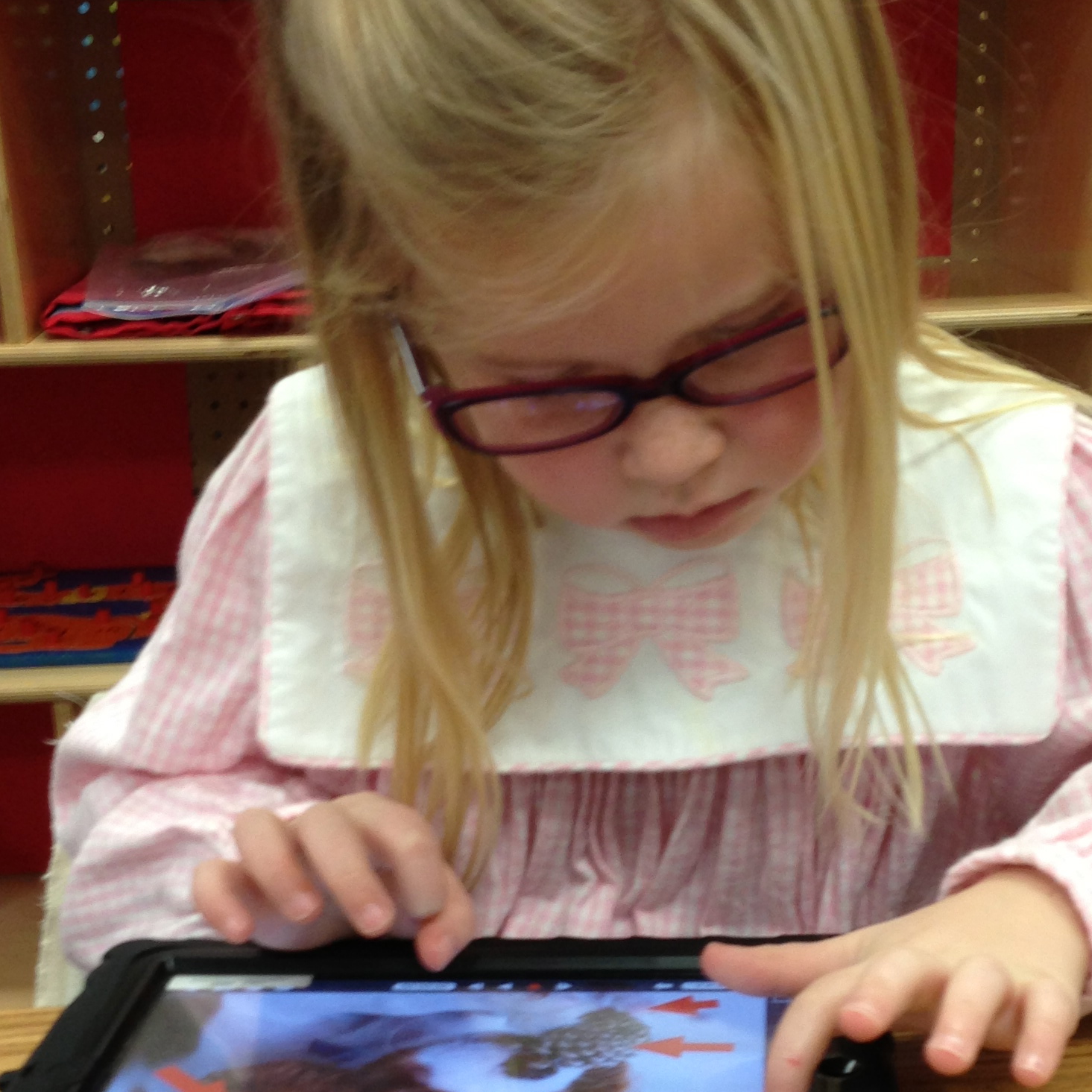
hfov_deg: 26.5
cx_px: 626
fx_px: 2320
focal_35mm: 65
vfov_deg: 26.1
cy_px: 846
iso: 80
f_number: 2.4
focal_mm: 4.13
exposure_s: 1/20
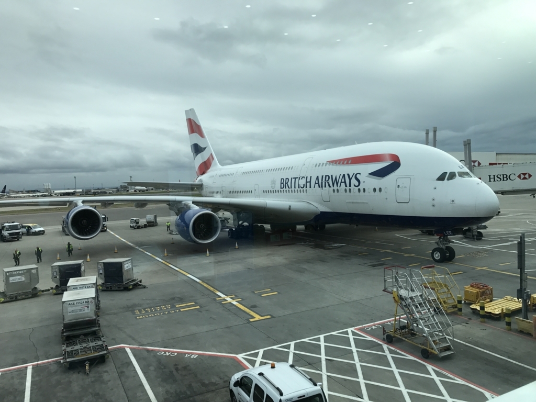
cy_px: 201
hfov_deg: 63.4
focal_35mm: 28
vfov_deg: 49.7
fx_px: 434
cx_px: 268
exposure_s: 1/736
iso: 20
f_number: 1.8
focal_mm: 3.99
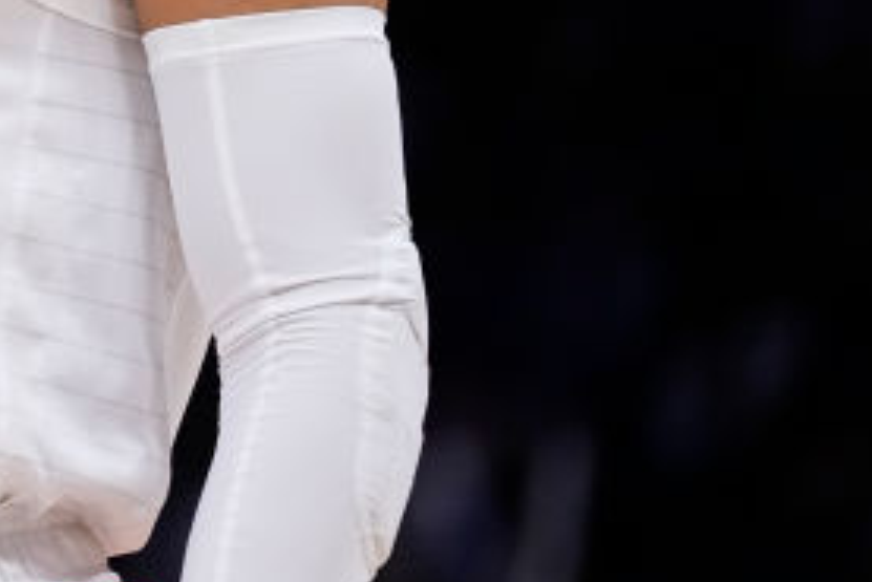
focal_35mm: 694
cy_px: -316
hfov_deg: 3.0
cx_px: -667
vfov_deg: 2.0
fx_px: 16818
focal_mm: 188
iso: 3200
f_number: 2.8
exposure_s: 1/1600
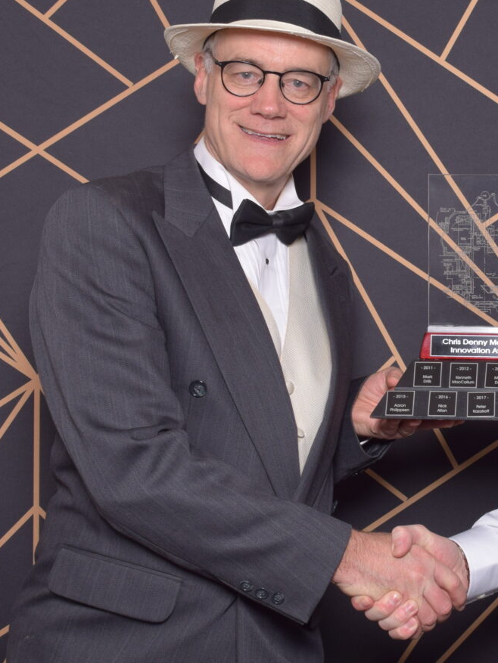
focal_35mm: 85
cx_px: 512
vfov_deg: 23.0
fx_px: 1630
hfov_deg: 17.0
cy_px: 296
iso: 250
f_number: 9
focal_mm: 29
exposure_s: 1/125
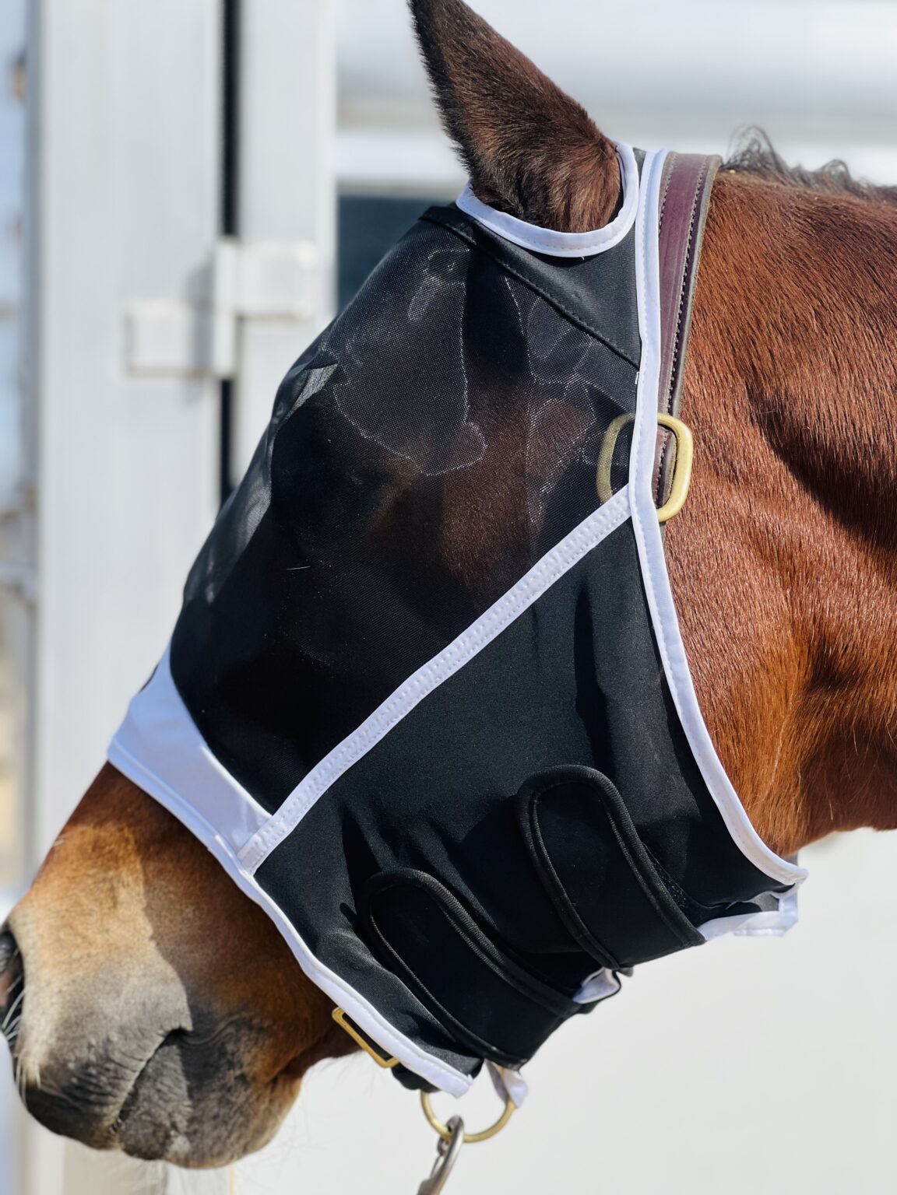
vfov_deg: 25.3
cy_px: 598
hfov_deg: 19.1
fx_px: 2660
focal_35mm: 77
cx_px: 448
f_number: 2.8
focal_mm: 9
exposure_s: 1/626
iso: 32
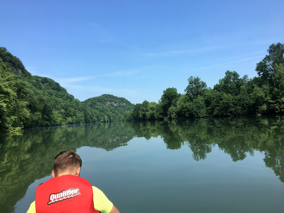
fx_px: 238
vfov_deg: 48.2
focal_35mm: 29
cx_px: 142
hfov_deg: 61.7
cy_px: 106
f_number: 2.2
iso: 25
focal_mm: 4.15
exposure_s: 1/1131
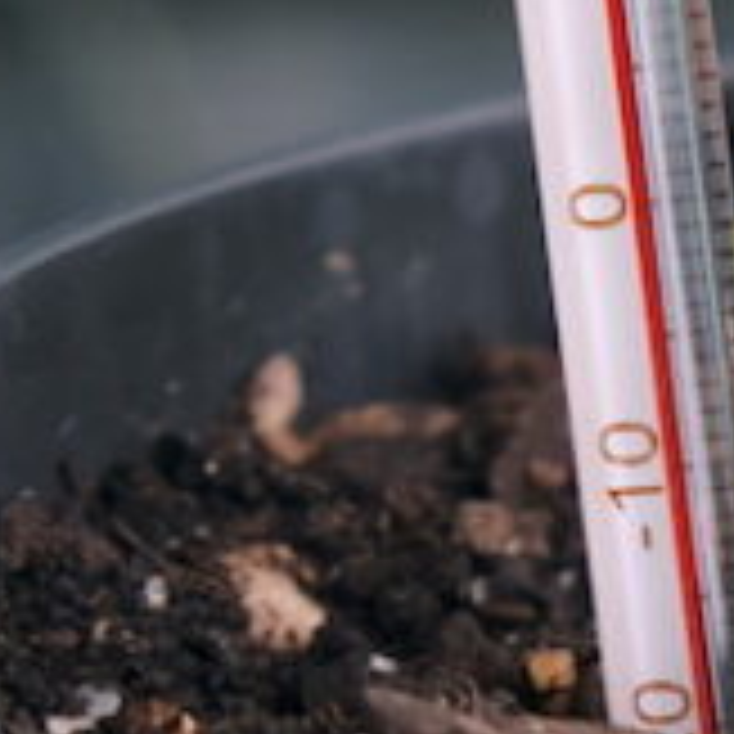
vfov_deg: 5.6
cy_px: 367
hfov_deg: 5.4
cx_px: 1450
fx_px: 7557
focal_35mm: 315
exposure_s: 1/125
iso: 200
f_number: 4
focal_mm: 39
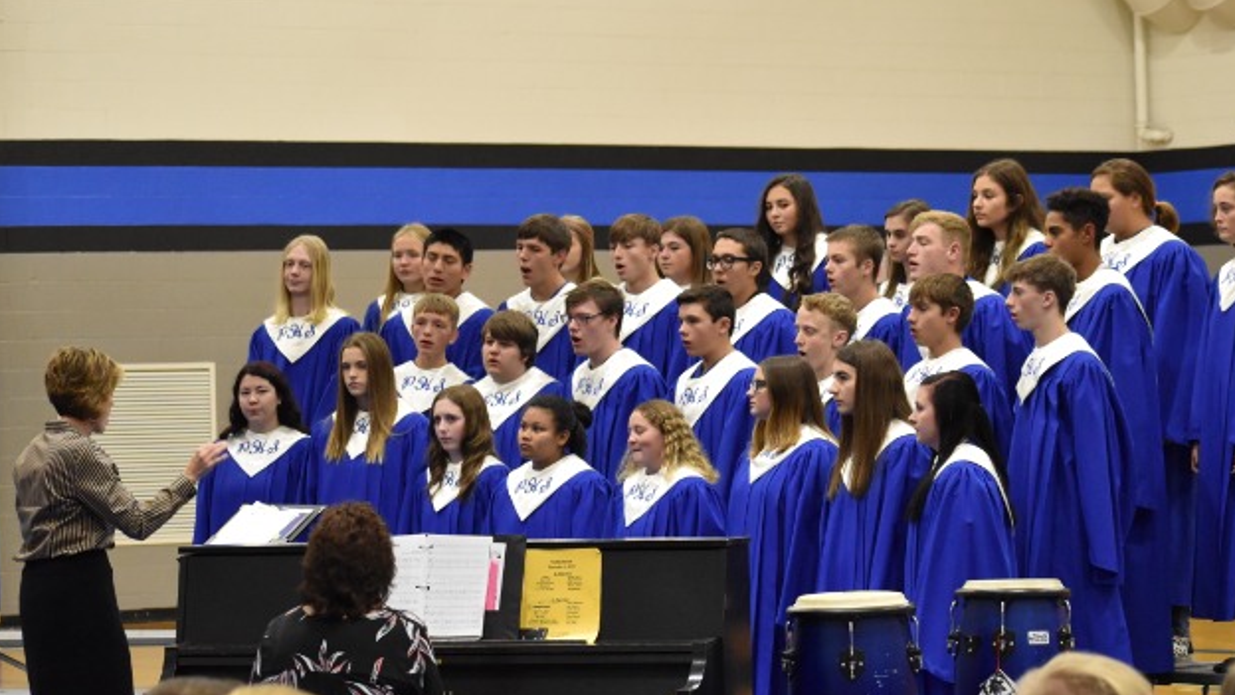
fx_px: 4617
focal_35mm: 141
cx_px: 754
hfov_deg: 15.2
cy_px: 505
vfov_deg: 8.6
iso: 3200
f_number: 4.5
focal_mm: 70
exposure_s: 1/100
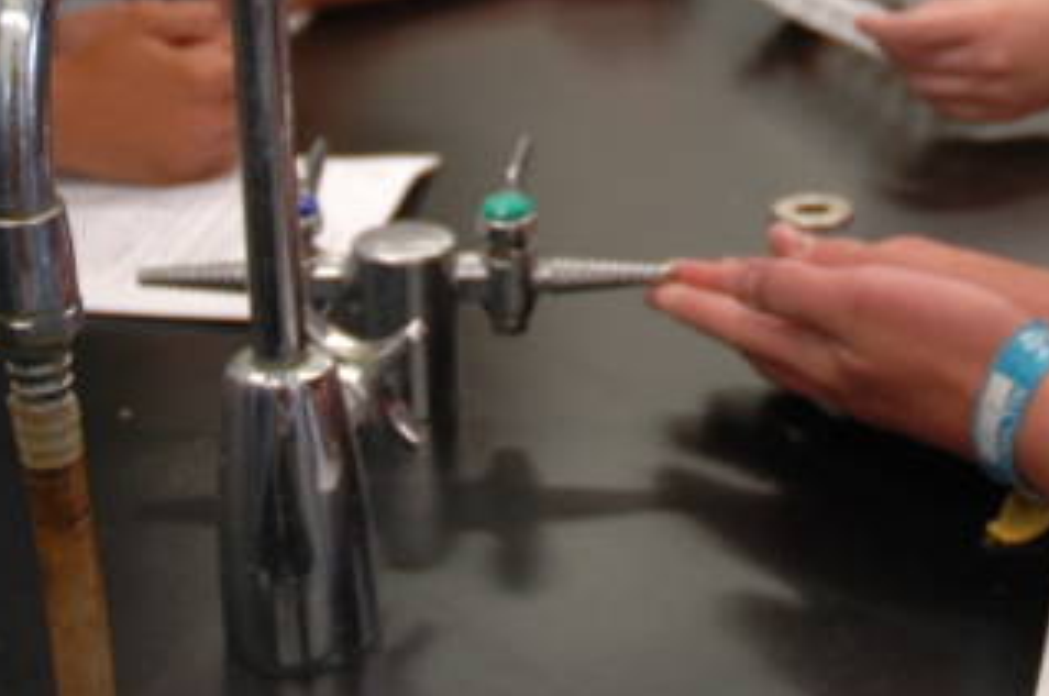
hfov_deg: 29.5
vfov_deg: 19.1
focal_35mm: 68
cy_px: -79
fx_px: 1978
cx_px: 696
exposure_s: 1/20
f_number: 3.5
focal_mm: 18
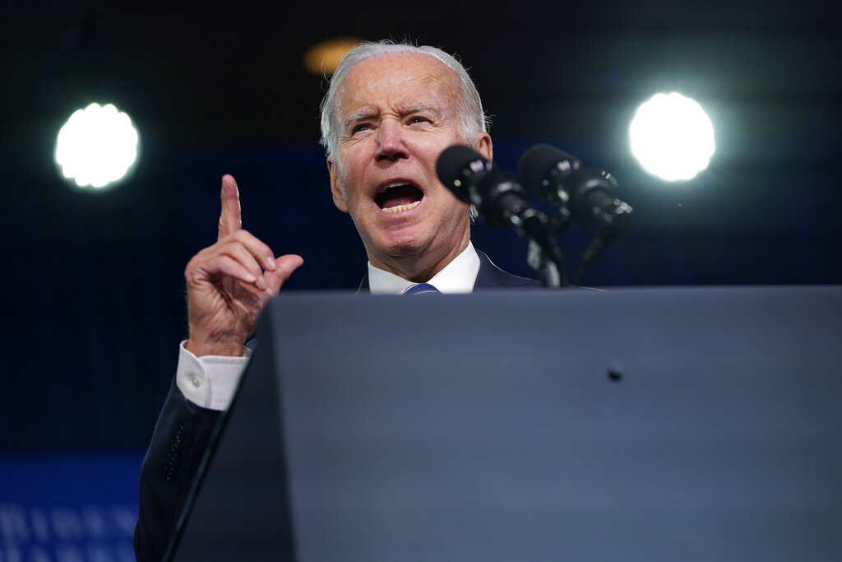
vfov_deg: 10.1
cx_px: 421
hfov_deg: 15.1
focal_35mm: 136
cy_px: 281
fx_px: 3181
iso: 640
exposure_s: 1/250
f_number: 2.8
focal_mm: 136
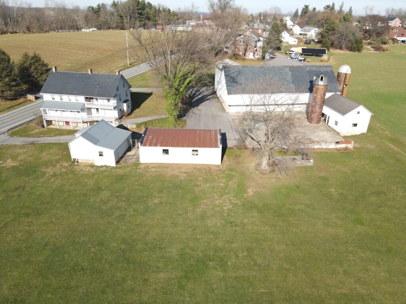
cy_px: 152
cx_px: 203
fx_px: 281
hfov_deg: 71.6
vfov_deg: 56.8
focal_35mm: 24
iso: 100
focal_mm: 4.5
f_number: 2.8
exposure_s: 1/400
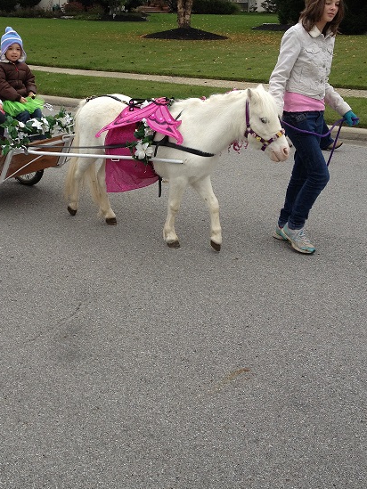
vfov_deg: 36.6
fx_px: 735
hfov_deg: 27.9
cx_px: 119
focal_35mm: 52
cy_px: 187
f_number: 2.4
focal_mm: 4.28
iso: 50
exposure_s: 1/305
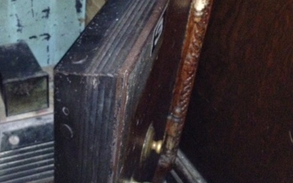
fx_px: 463
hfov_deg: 34.1
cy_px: 97
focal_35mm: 58
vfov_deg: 22.3
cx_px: 58
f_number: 2.4
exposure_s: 1/16
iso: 800
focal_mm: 4.12
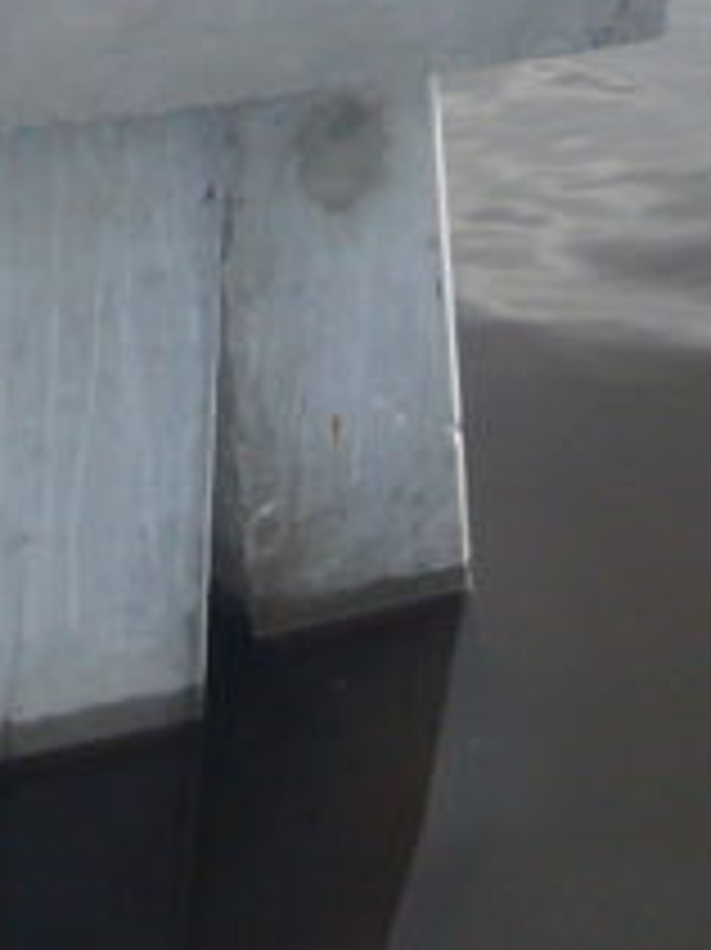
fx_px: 3728
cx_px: 94
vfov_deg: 14.3
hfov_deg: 10.8
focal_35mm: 136
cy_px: 18
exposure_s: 1/200
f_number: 5.6
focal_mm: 4.6
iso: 80
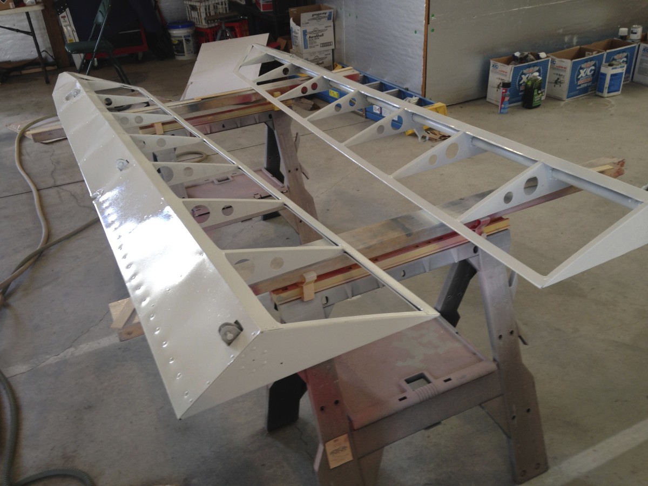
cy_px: 243
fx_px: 618
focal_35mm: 33
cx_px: 324
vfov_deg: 42.9
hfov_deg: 55.4
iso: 50
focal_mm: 4.12
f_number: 2.4
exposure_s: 1/24
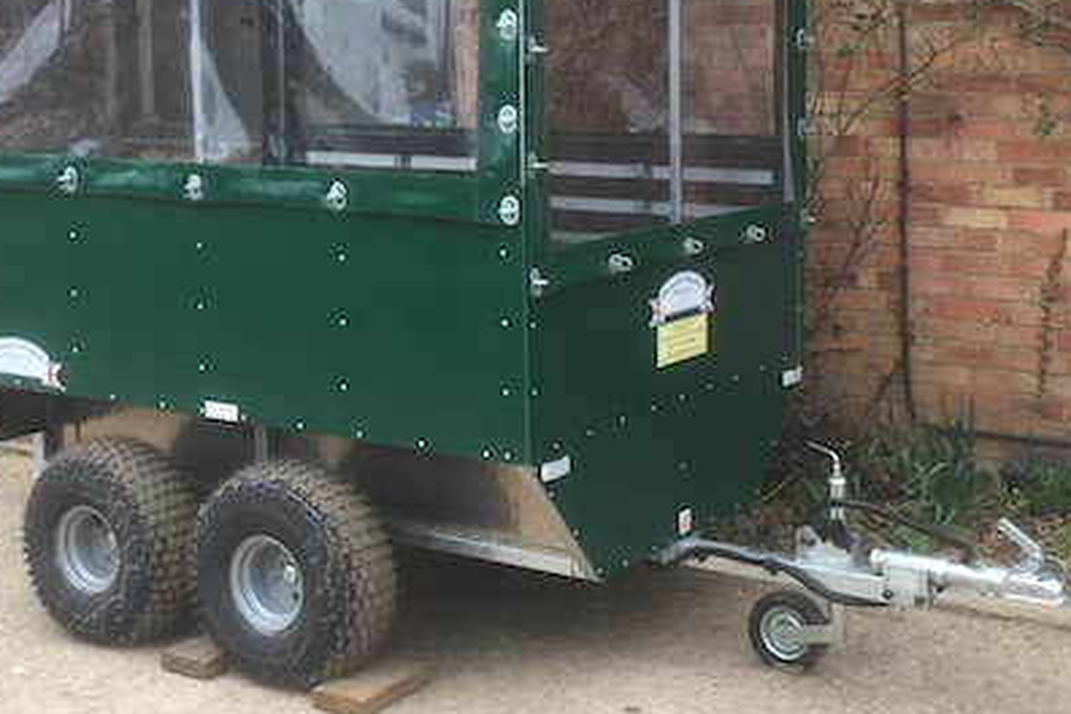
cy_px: 146
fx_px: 1815
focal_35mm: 61
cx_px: 435
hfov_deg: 32.8
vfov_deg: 22.0
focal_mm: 4.15
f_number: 2.2
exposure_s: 1/112
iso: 25
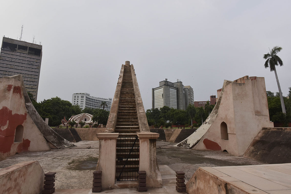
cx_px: 139
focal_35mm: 20
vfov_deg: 61.9
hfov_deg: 83.9
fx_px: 162
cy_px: 99
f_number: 11
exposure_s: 1/500
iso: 400
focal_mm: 19
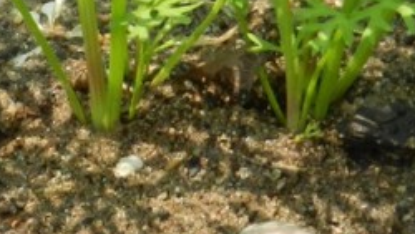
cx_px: -32
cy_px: 13
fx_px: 3336
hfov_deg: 7.1
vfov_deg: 4.0
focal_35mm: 303
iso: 160
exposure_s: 1/400
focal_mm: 12.3
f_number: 4.6
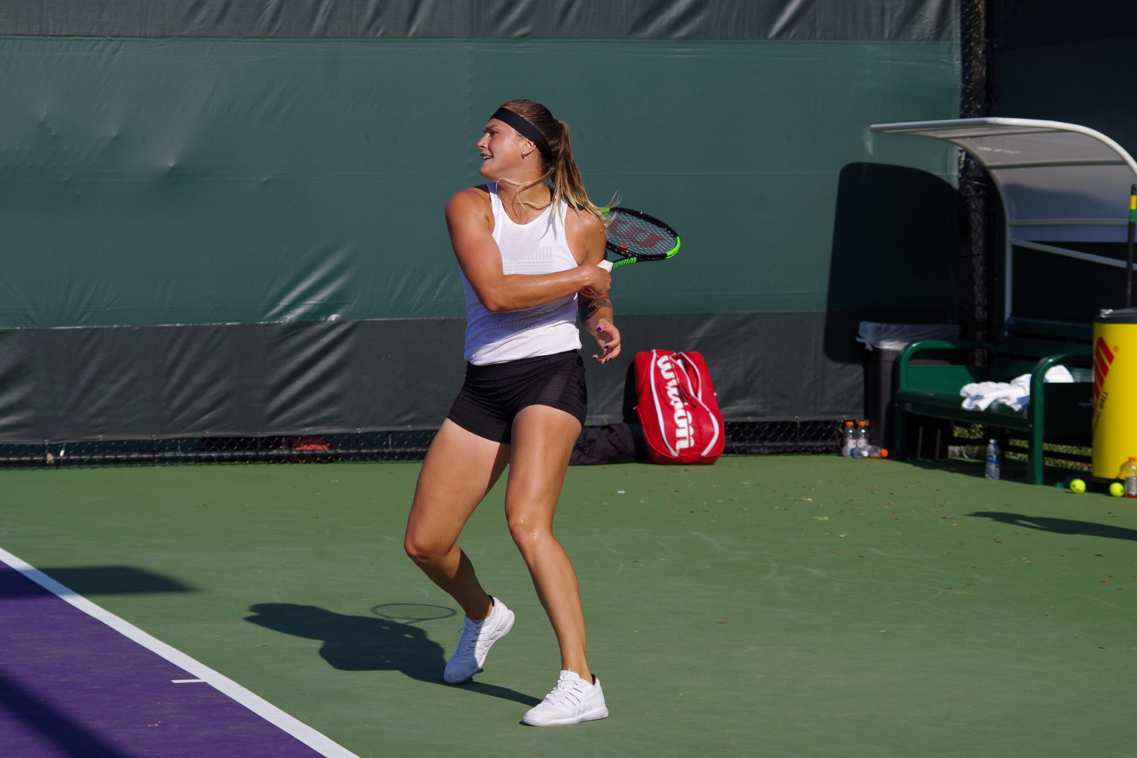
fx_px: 3316
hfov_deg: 19.5
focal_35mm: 105
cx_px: 568
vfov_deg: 13.0
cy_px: 379
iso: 160
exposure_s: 1/1000
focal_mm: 70
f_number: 5.6
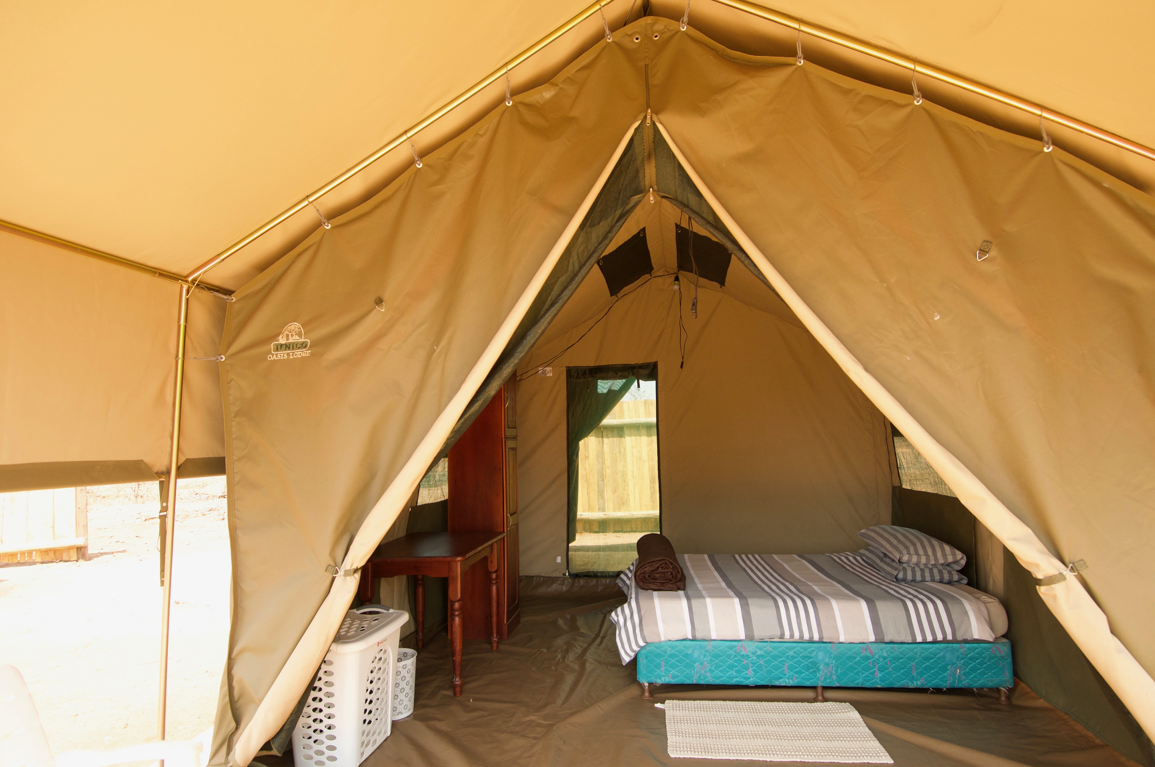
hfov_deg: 90.1
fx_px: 577
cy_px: 384
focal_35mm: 18
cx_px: 578
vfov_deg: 67.2
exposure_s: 1/200
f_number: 5.6
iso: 400
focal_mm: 12
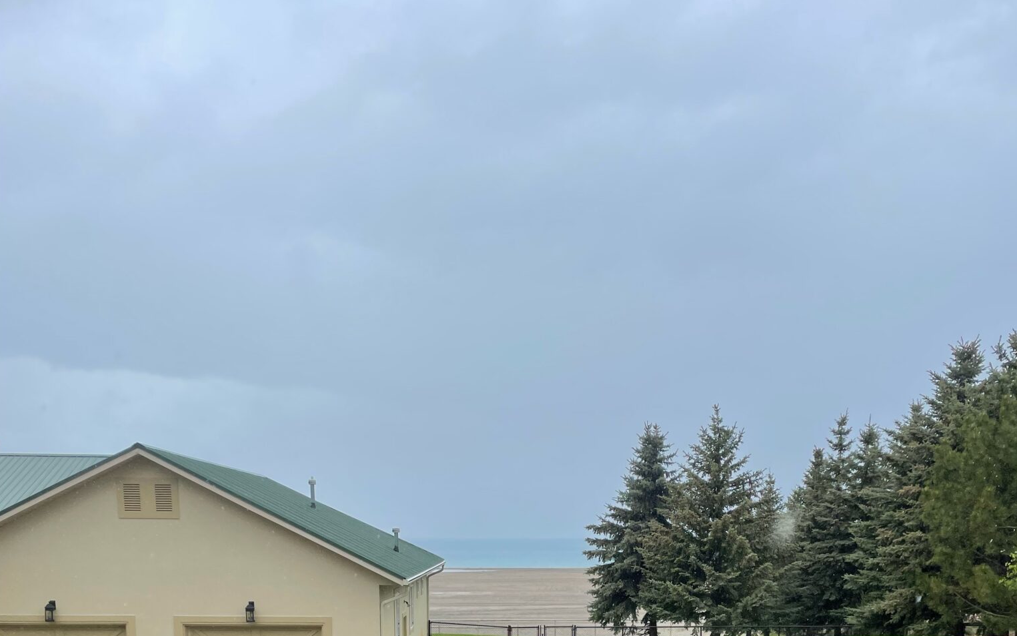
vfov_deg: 31.2
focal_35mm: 37
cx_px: 508
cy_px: 671
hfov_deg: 52.8
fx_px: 1025
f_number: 1.6
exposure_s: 1/2257
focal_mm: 4.2
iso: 32
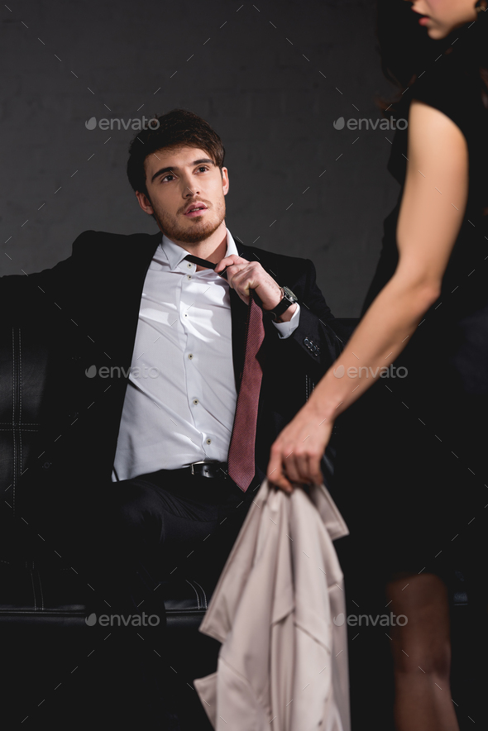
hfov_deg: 11.0
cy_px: 366
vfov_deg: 16.4
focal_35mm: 125
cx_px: 244
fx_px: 2539
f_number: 5
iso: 100
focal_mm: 125
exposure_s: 1/160
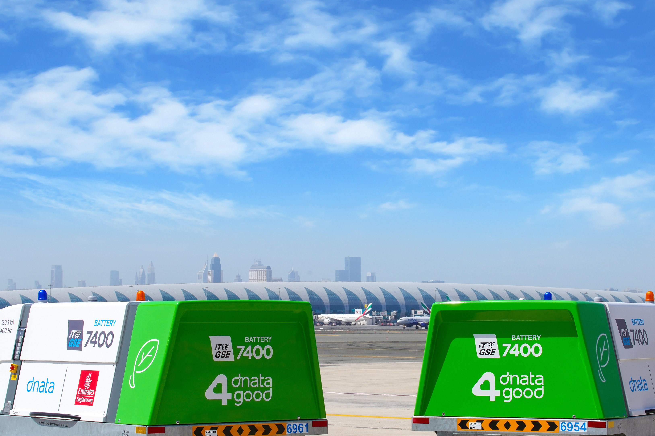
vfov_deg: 13.4
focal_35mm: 102
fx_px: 1856
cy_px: 244
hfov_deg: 20.0
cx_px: 356
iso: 250
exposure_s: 1/250
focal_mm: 70
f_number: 18
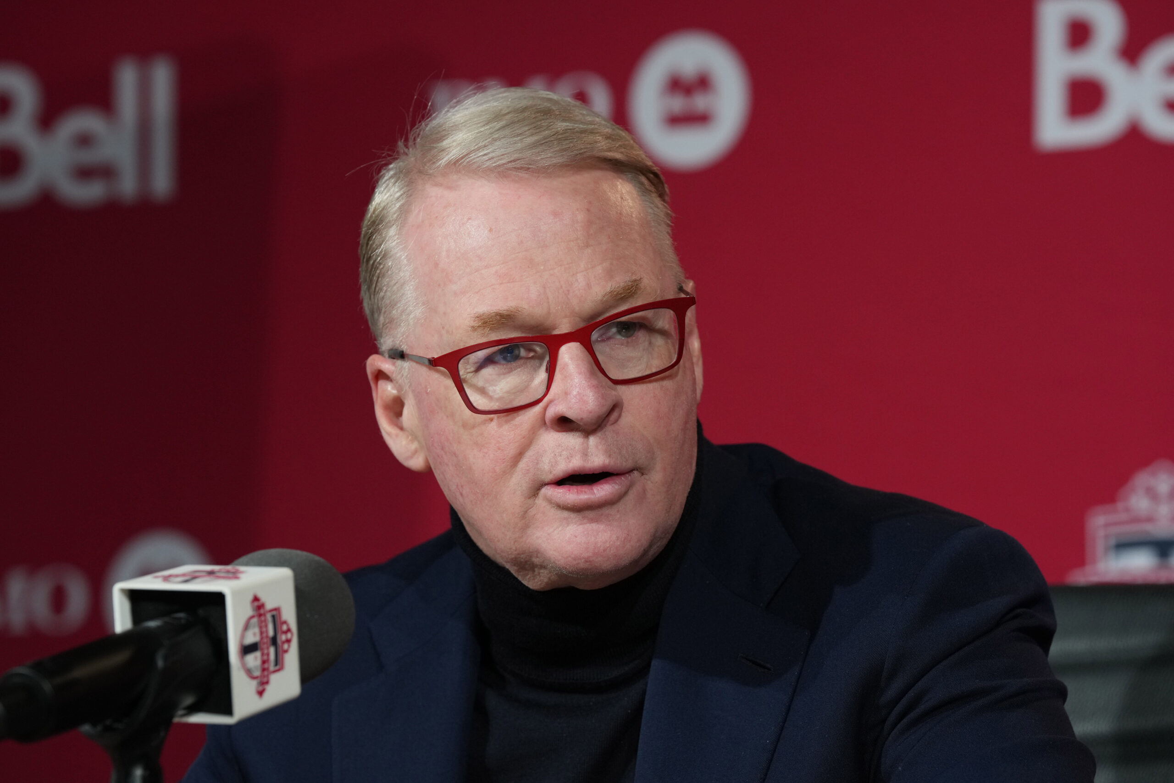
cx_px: 587
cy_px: 392
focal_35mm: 171
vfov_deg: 8.0
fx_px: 5576
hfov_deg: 12.0
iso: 2000
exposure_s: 1/200
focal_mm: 171
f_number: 5.6
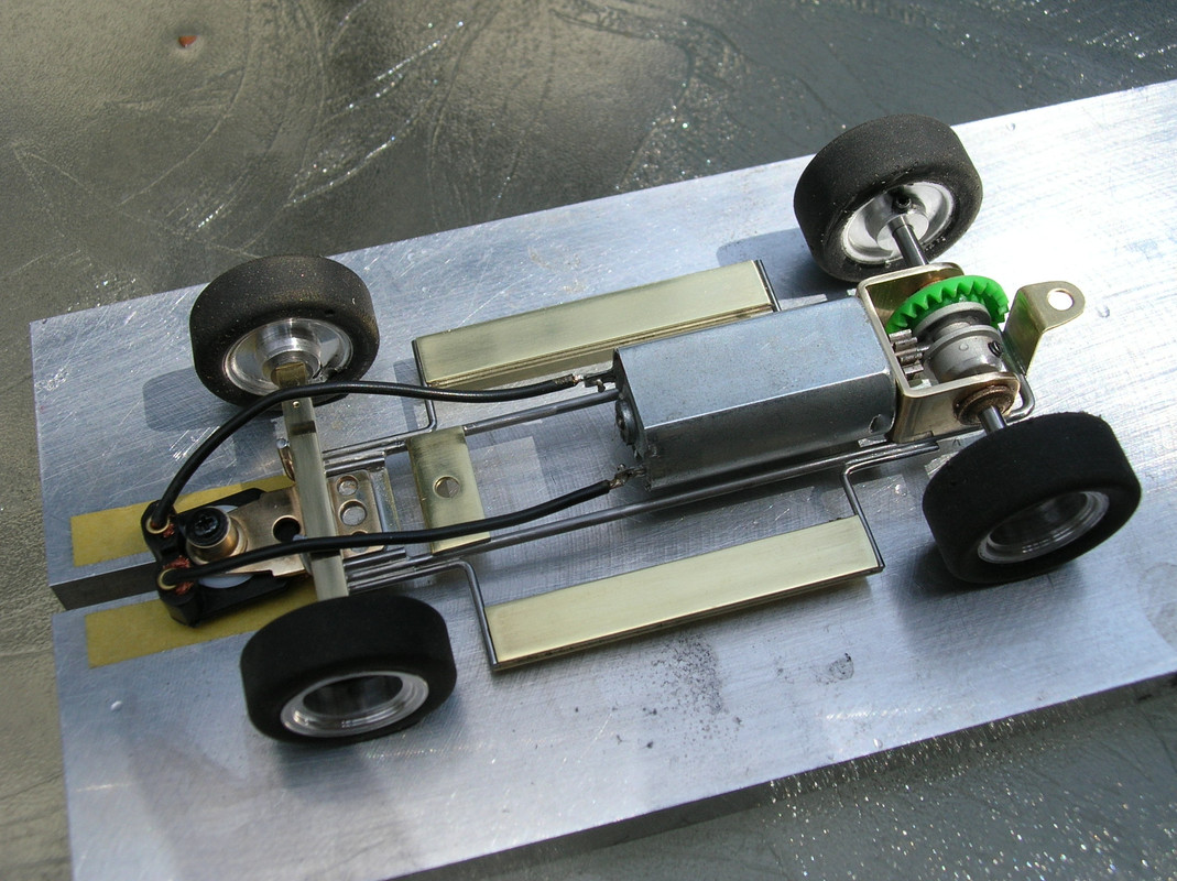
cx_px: 588
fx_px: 1597
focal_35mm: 47
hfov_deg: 40.5
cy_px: 440
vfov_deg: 30.8
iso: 50
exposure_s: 1/799
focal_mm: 7.8
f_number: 4.1
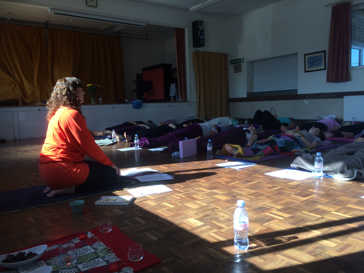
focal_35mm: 29
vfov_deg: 48.2
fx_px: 305
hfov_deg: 61.7
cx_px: 182
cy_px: 136
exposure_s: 1/272
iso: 32
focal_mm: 4.15
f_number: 2.2
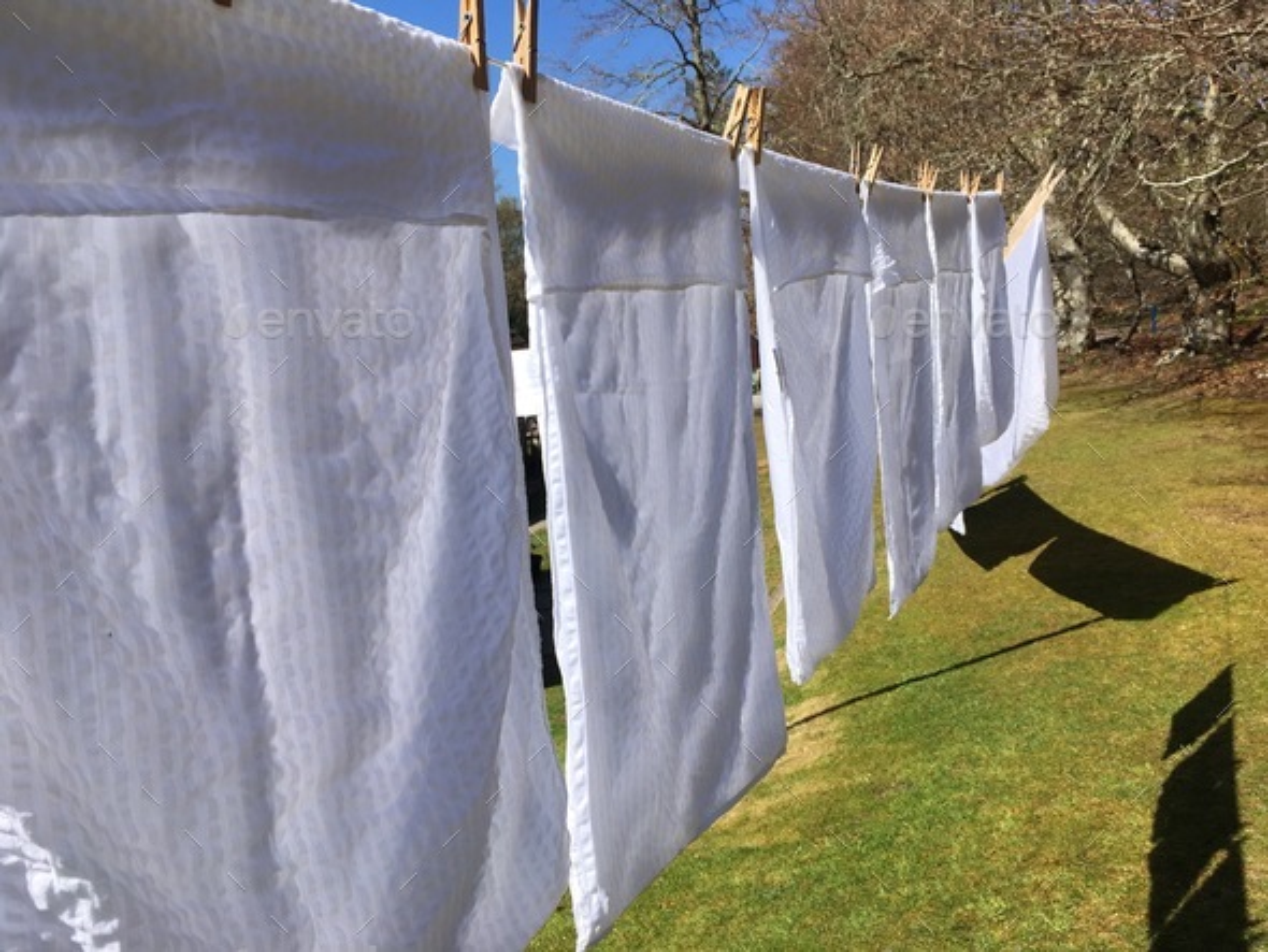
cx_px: 634
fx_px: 1063
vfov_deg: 48.3
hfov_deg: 61.6
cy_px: 476
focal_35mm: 29
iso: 25
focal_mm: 4.15
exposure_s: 1/1508
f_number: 2.2
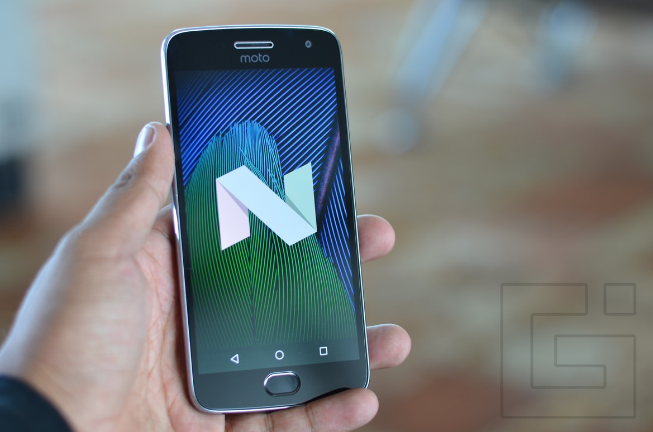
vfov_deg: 17.6
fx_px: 1394
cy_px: 217
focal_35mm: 77
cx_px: 322
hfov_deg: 26.4
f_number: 2.2
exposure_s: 1/25
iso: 100
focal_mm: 50
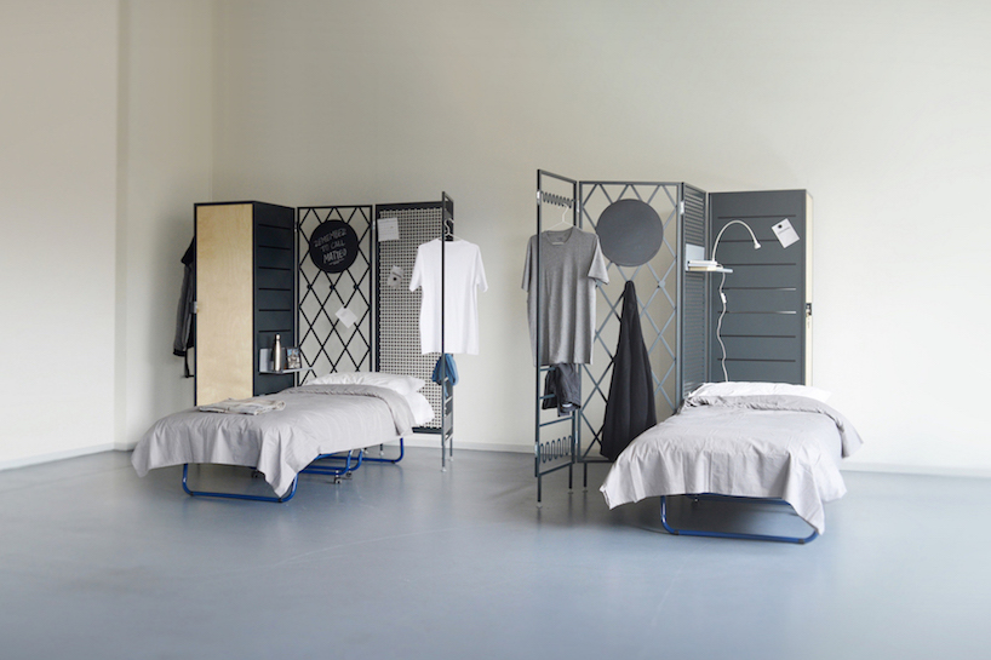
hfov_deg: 54.4
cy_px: 330
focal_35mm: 35
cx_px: 496
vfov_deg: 37.8
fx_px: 963
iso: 800
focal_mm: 35
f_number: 4
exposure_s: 1/500
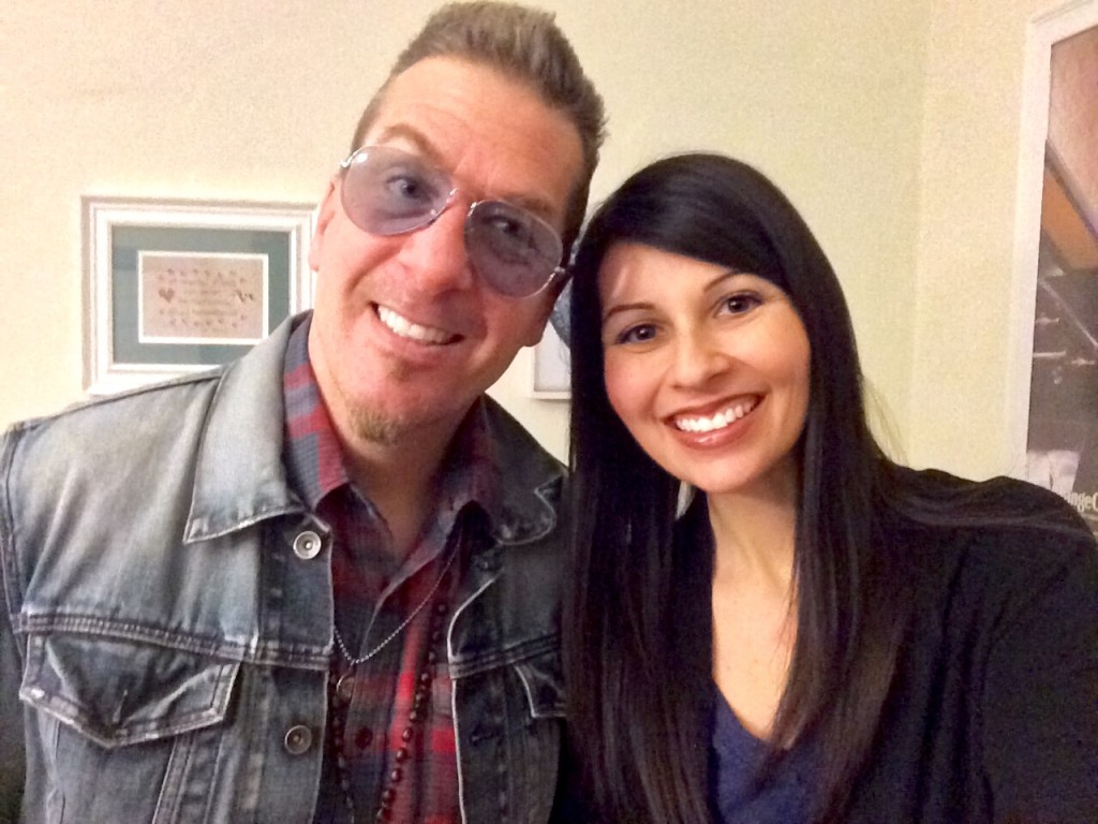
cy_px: 412
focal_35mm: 31
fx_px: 983
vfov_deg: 45.4
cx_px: 549
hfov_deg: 58.4
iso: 1250
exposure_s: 1/15
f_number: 2.4
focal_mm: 2.15
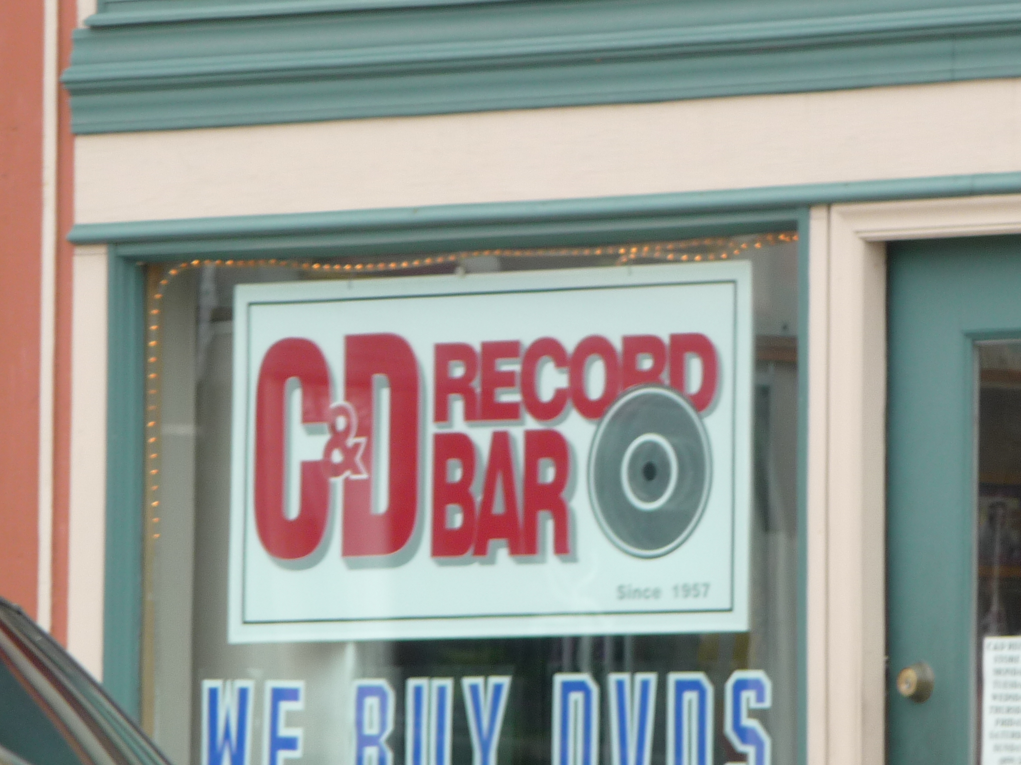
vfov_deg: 3.2
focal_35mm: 472
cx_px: 510
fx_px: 13922
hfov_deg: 4.2
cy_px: 382
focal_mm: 47
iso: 100
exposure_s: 1/125
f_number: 4.9
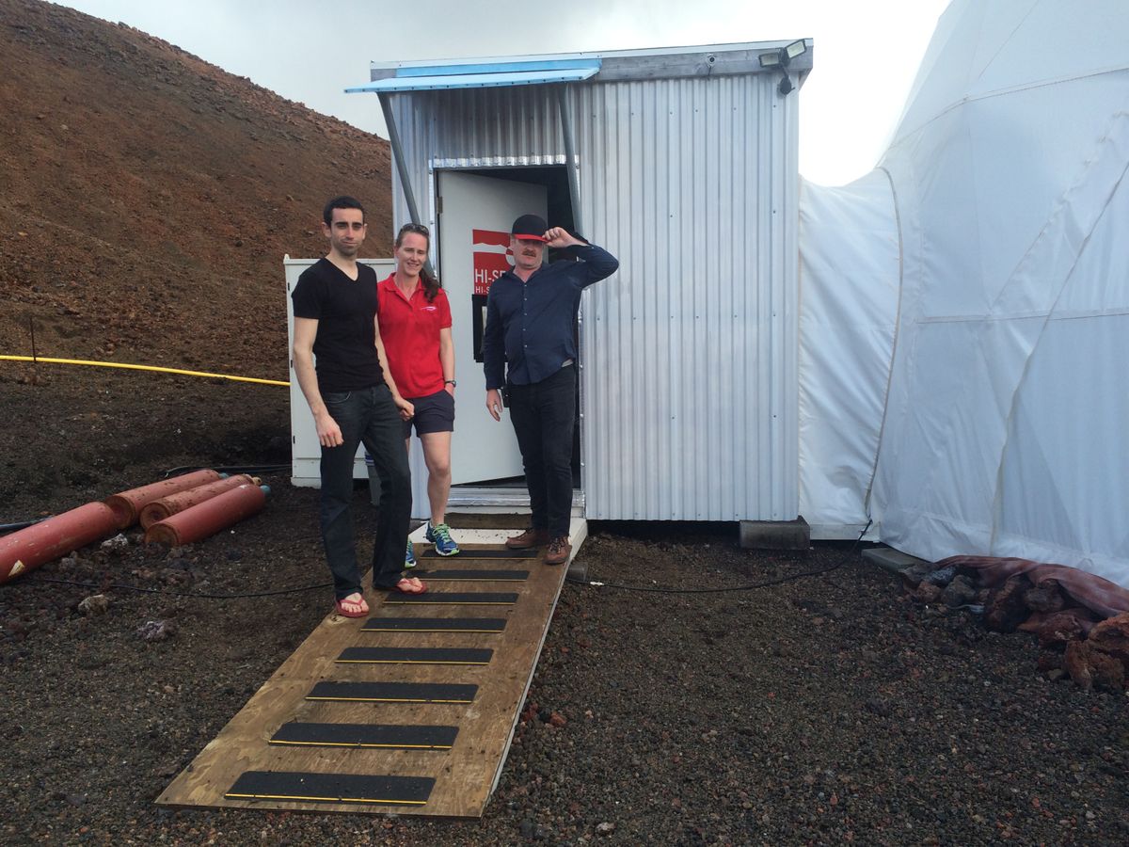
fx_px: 946
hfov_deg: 61.7
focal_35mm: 29
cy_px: 424
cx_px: 564
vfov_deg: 48.2
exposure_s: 1/562
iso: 32
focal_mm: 4.15
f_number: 2.2
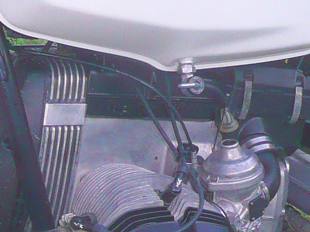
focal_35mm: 129
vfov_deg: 11.5
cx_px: 59
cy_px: 161
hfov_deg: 15.2
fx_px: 1155
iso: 100
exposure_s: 1/30
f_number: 3.4
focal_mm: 4.9
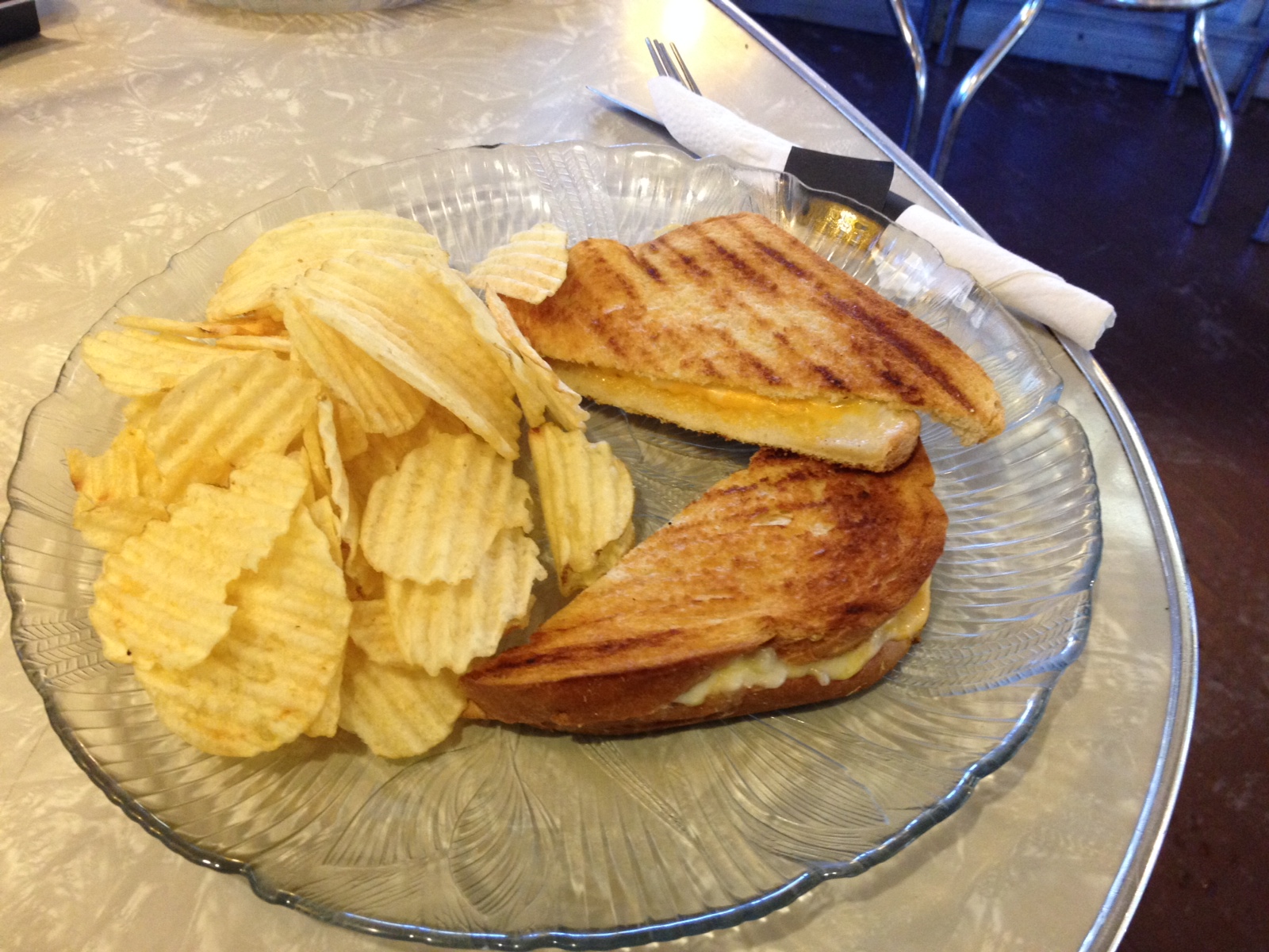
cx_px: 634
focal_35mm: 35
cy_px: 476
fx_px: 1283
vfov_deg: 40.7
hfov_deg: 52.6
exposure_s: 1/20
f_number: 2.4
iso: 200
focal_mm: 4.28
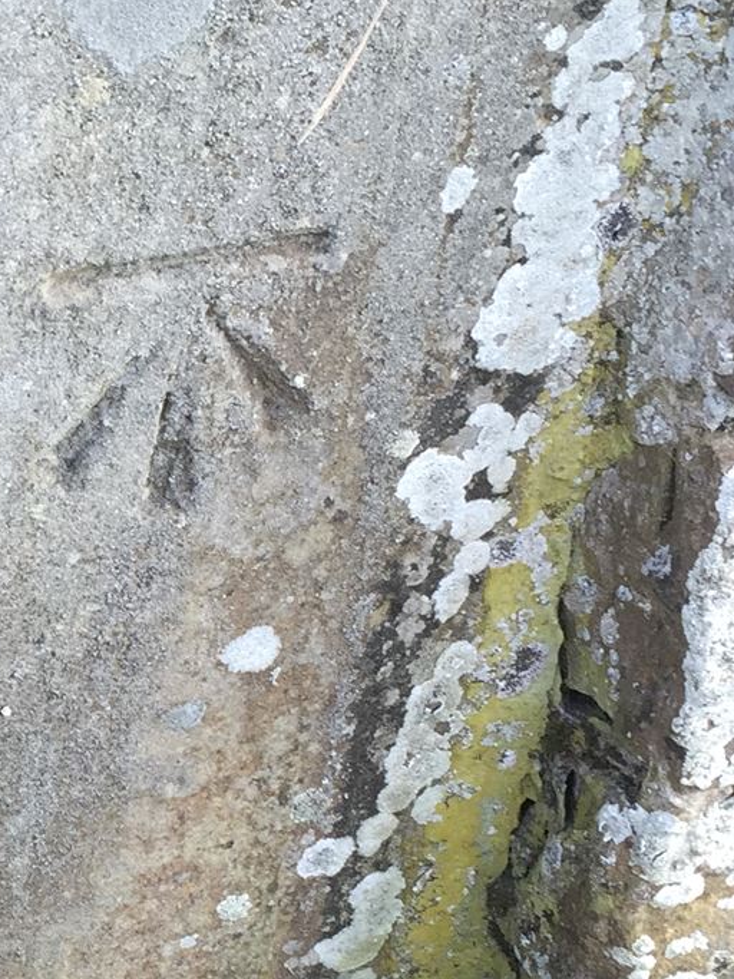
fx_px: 2460
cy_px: 659
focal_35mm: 87
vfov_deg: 22.4
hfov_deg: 16.2
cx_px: -184
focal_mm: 4.15
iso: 32
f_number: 2.2
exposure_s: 1/120
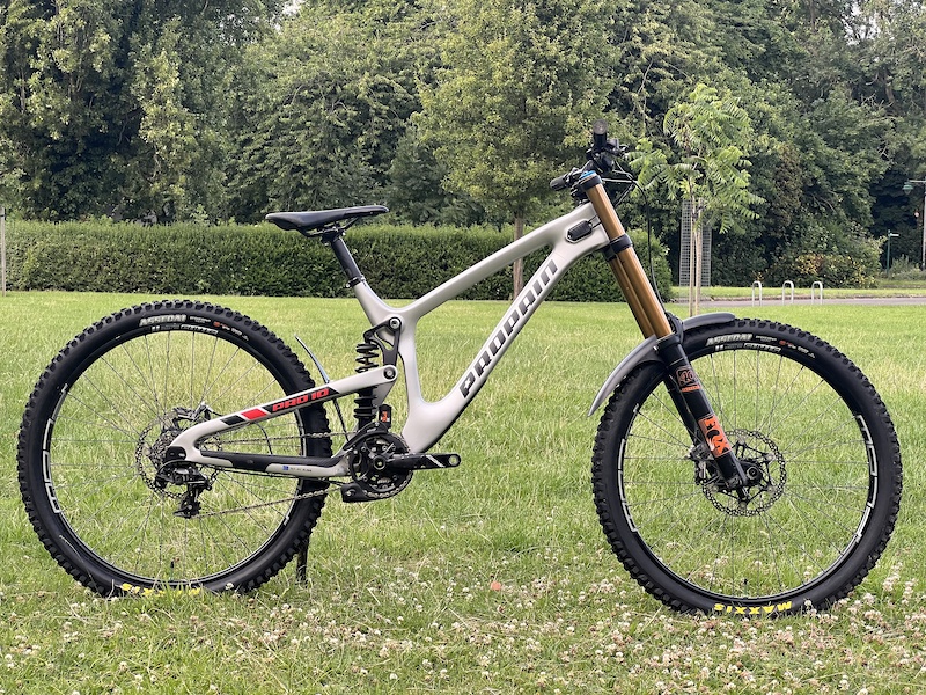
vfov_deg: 19.1
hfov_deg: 25.3
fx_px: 2060
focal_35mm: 77
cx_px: 463
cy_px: 348
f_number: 2.8
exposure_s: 1/99
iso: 50
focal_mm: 9
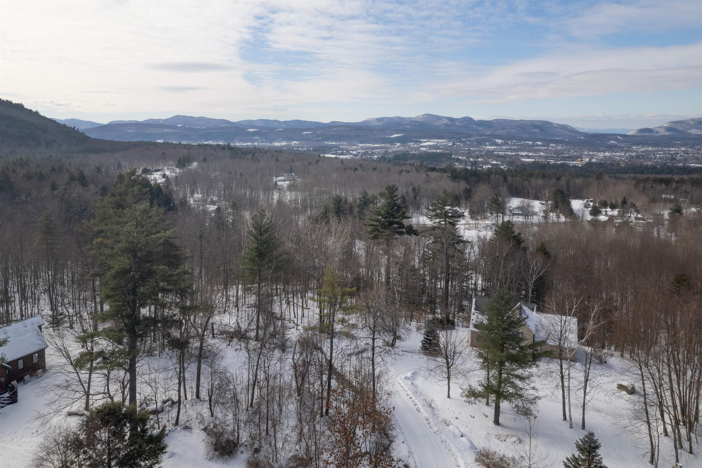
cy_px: 234
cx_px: 351
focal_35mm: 22
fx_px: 429
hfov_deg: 78.6
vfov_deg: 57.2
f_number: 2.8
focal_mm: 8.38
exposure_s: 1/320
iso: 100
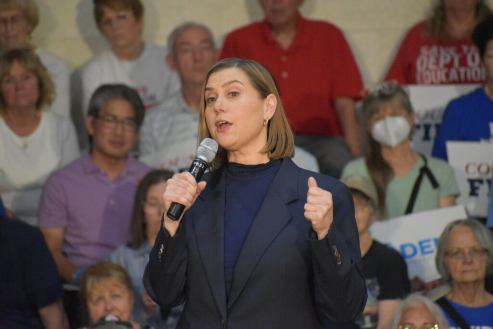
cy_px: 164
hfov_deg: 5.3
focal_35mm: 390
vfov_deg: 3.5
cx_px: 246
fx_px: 5341
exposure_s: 1/500
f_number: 6
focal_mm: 260
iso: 5600
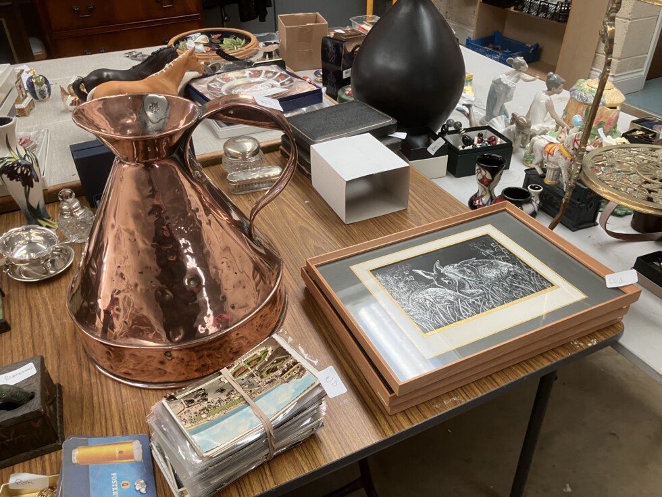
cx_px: 331
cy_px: 248
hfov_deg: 63.4
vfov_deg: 49.7
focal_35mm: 28
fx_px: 535
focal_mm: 3.99
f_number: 1.8
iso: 100
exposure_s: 1/60
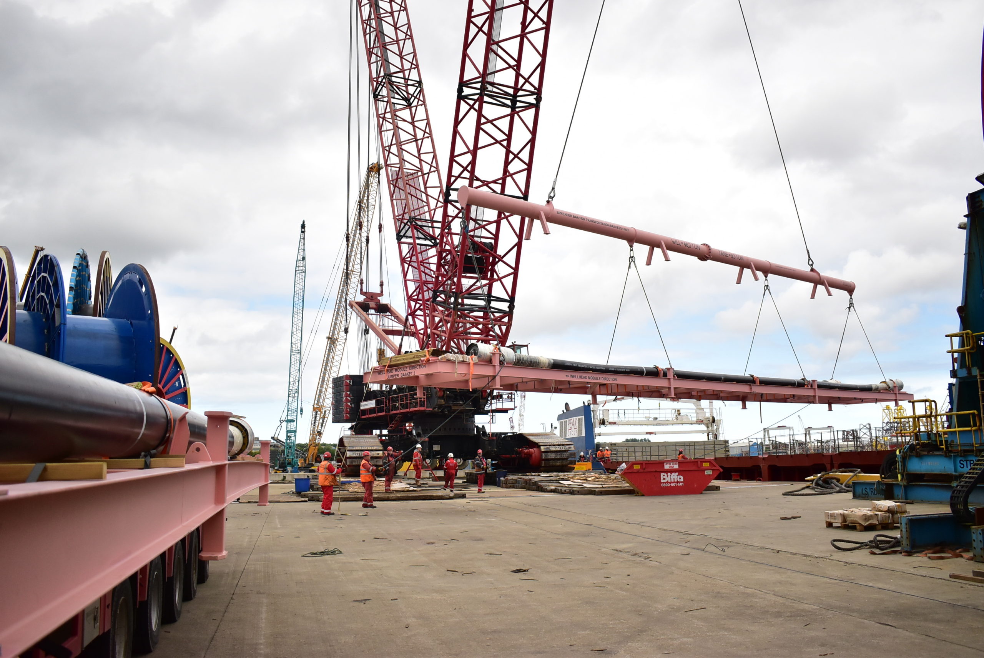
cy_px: 329
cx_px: 492
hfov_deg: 57.2
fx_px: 903
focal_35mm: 33
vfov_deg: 40.0
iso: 720
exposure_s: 1/3200
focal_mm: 22
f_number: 3.8
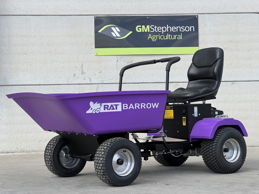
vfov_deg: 19.1
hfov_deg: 25.3
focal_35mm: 77
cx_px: 130
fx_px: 576
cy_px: 97
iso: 32
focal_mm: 9
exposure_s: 1/401
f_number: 2.8
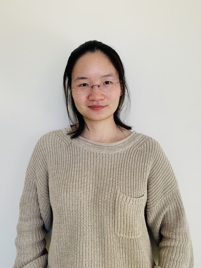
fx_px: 201
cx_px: 100
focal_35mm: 26
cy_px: 134
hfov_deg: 53.1
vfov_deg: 67.3
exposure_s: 1/122
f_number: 1.8
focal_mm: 4.25
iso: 32
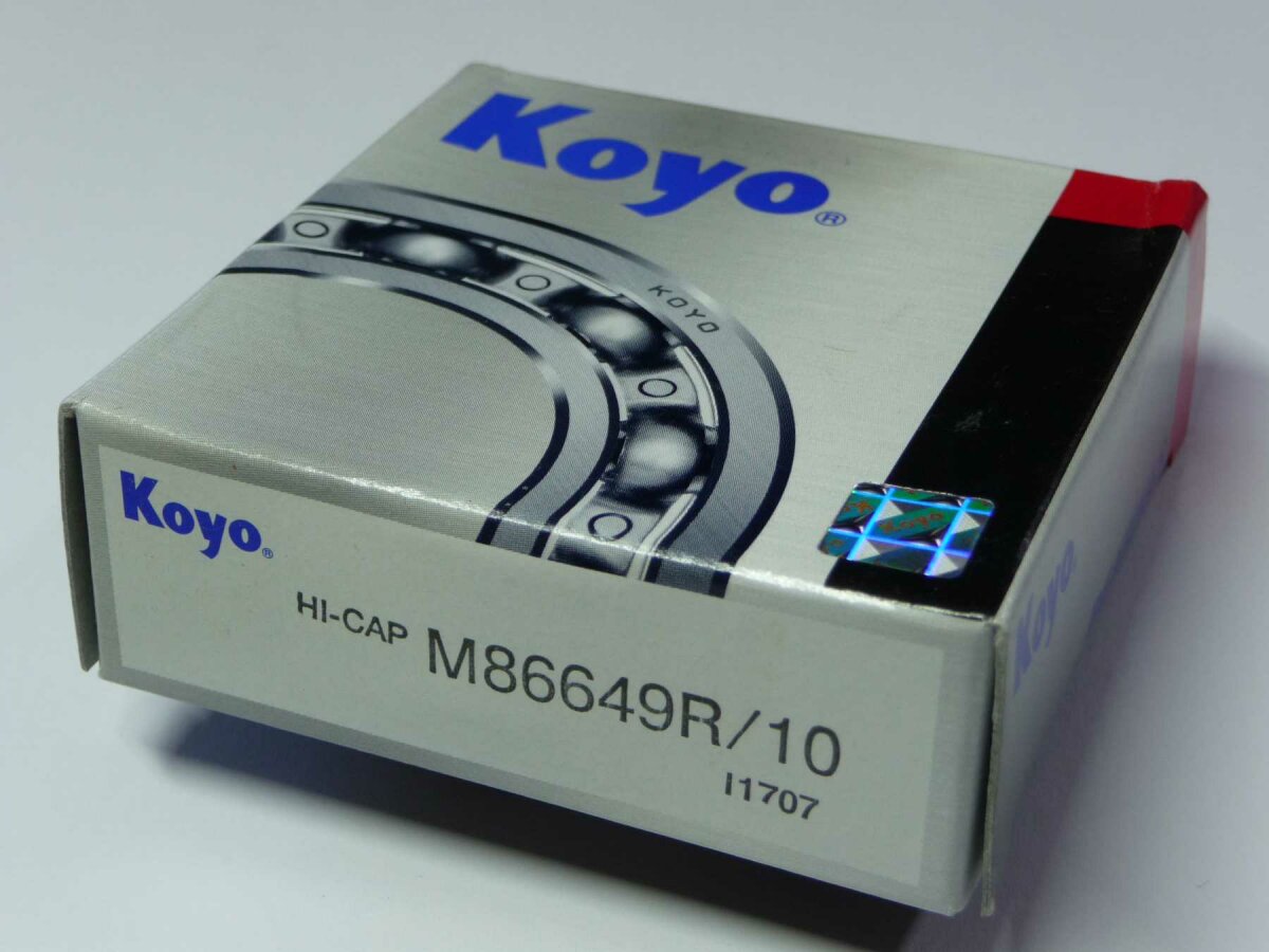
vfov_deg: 21.9
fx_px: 2456
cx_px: 634
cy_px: 476
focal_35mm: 67
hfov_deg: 29.0
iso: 125
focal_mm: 11.3
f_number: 4.5
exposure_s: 1/40
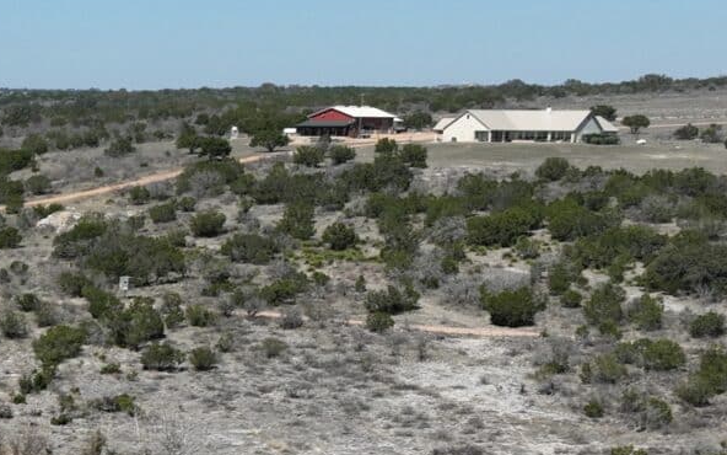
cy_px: 560
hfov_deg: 16.4
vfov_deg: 11.6
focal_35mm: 110
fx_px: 2179
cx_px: -510
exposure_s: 1/60
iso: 100
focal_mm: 12.29
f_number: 4.5
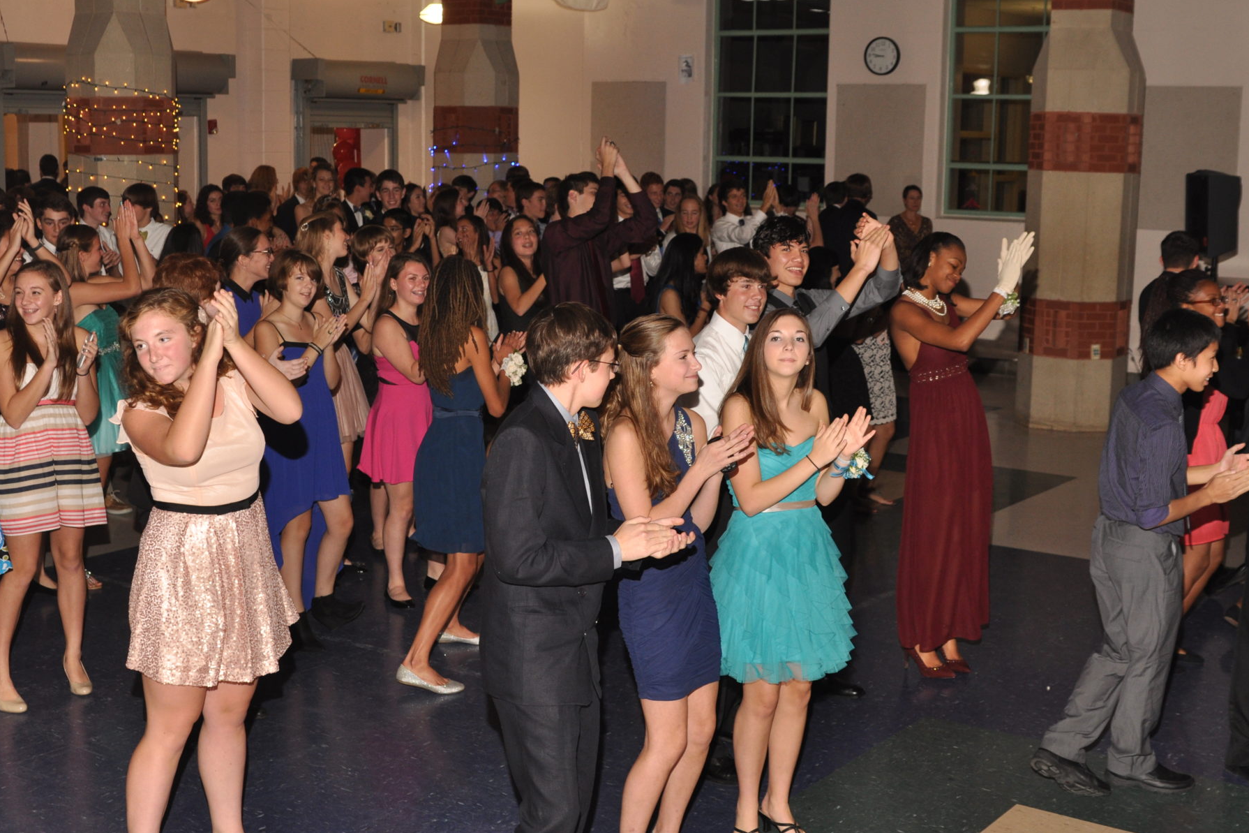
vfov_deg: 28.1
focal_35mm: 48
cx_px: 600
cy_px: 406
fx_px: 1665
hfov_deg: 41.1
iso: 400
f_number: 4.5
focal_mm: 28
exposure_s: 1/160
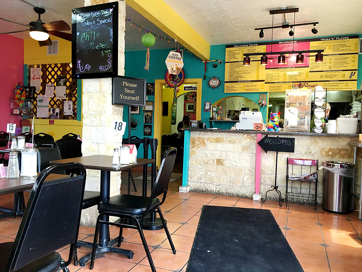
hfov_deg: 61.7
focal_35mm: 29
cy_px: 136
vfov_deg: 48.2
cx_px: 181
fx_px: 303
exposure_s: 1/30
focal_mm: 4.15
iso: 40
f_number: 2.2
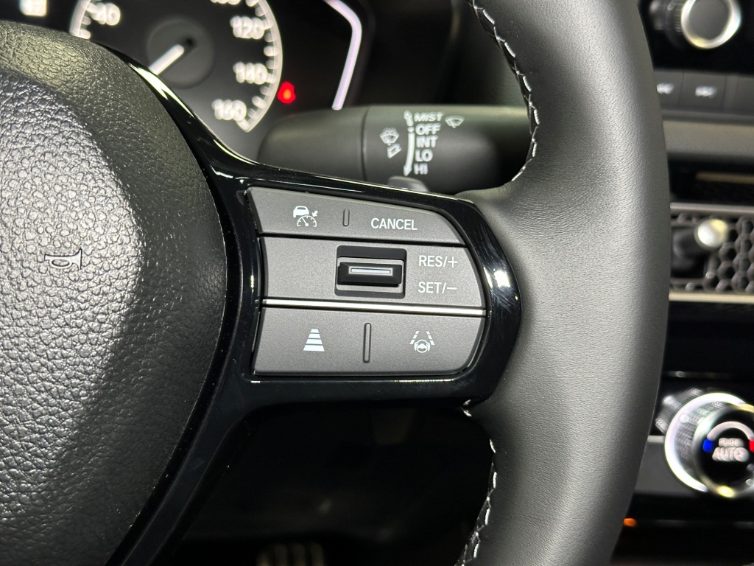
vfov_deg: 30.3
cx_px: 377
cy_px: 283
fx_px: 1046
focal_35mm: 48
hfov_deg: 39.7
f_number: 1.78
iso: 320
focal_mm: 6.86
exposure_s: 1/40
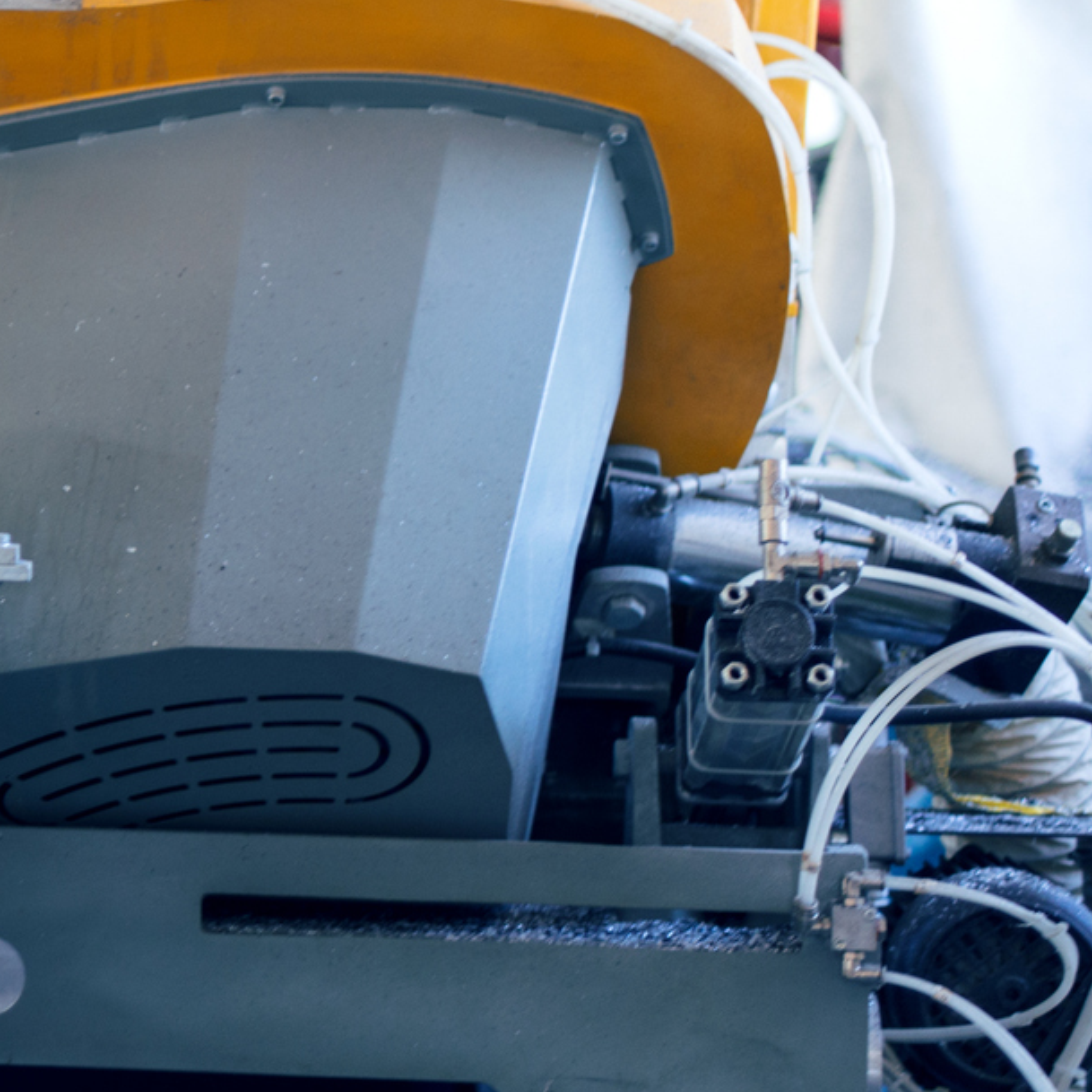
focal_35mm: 148
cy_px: 346
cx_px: -650
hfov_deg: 11.2
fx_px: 5282
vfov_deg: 11.8
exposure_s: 1/160
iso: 250
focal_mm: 50
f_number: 2
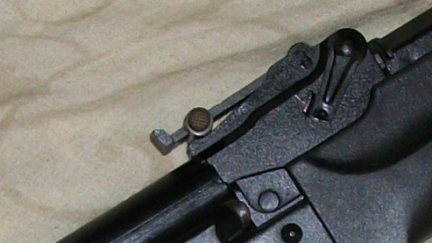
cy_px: 485
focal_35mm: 204
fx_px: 2336
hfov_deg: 10.6
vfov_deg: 5.8
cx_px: 147
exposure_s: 1/30
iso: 80
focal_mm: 5.7
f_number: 2.9
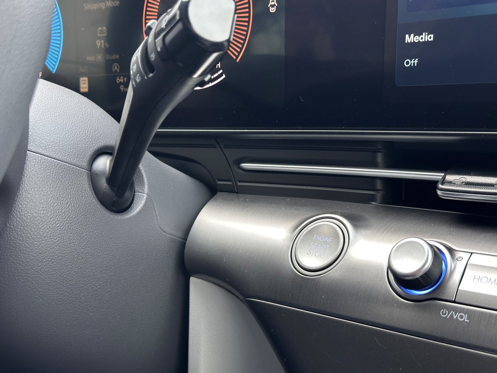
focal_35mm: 48
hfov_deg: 39.7
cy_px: 186
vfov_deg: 30.3
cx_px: 248
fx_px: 689
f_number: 1.78
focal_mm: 6.86
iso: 80
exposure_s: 1/114
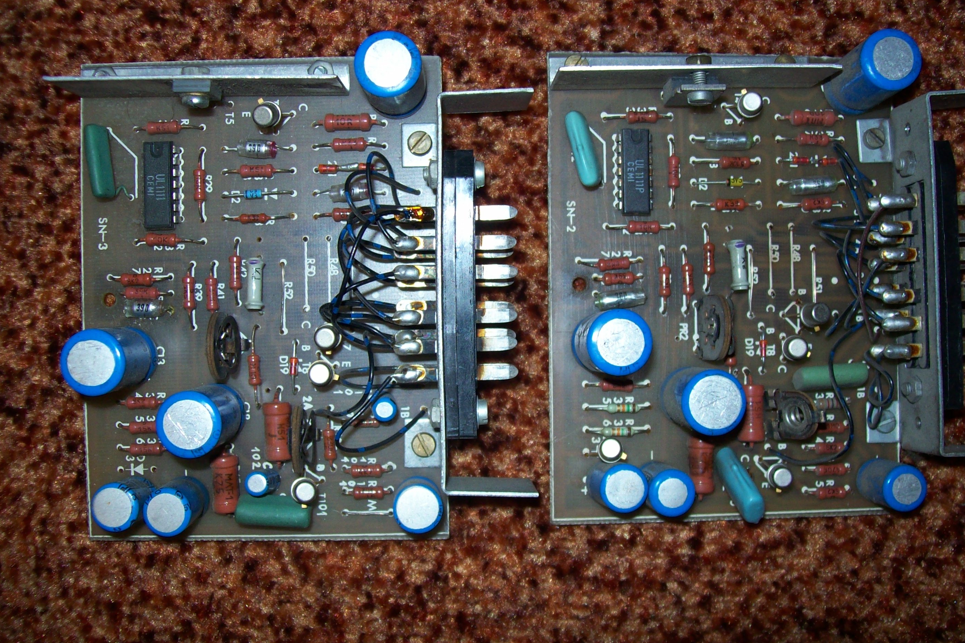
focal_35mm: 38
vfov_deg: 35.1
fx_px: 1019
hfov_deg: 50.7
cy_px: 314
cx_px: 486
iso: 80
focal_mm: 6
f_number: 2.7
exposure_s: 1/64
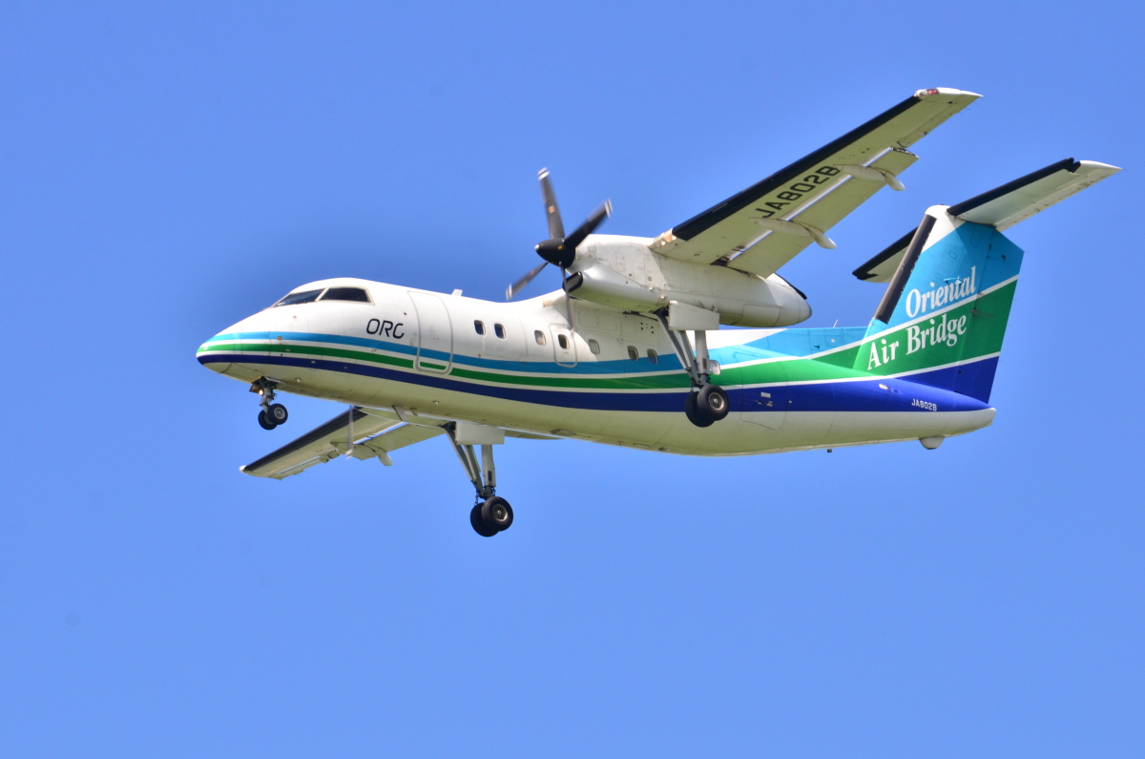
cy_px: 380
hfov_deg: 10.6
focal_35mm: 195
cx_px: 572
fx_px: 6190
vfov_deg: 7.0
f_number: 10
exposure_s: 1/1000
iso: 400
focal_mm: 130
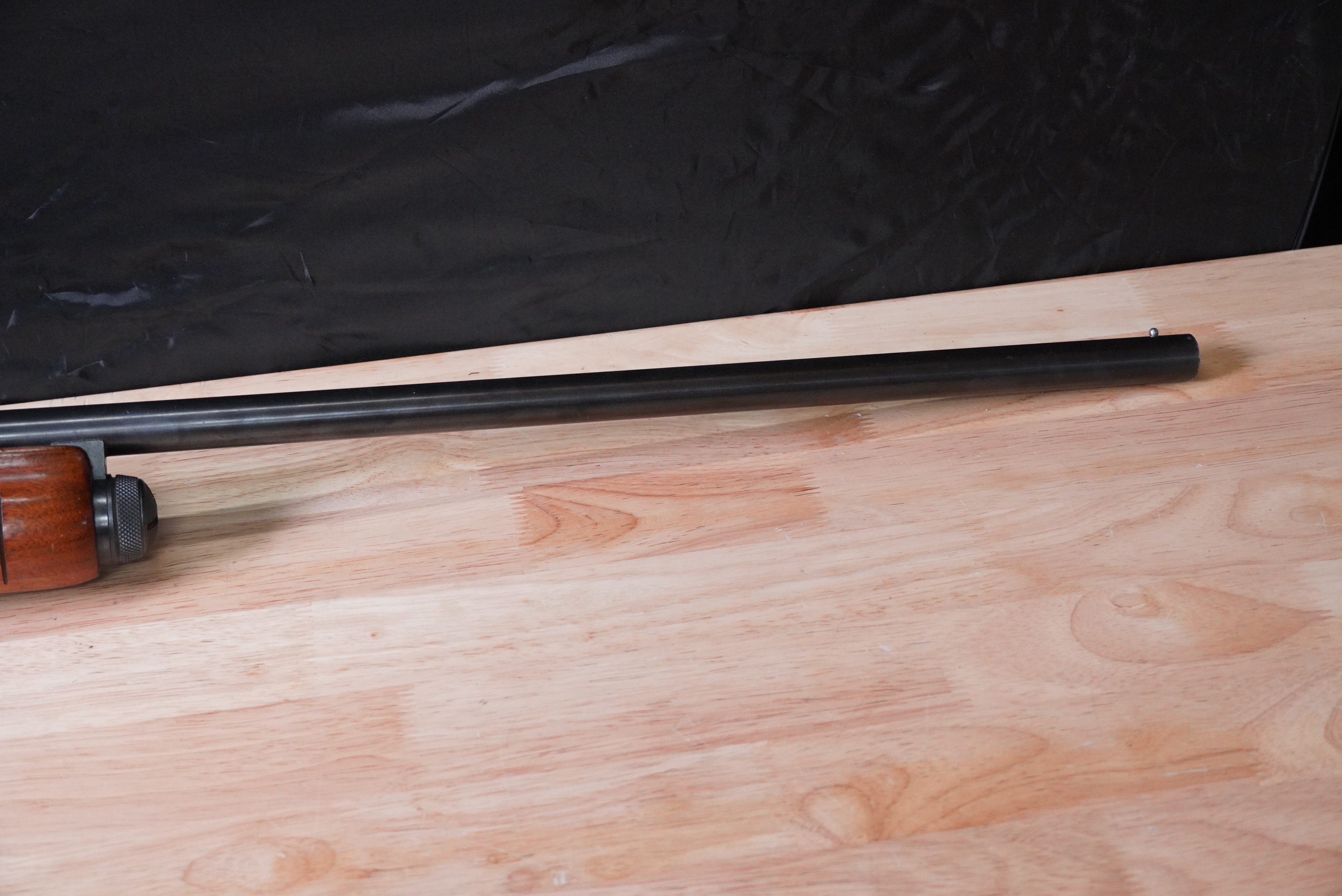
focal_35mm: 62
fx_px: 2294
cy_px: 448
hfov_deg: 32.6
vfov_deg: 22.1
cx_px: 671
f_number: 5.6
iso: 3200
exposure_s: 1/125
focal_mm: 41
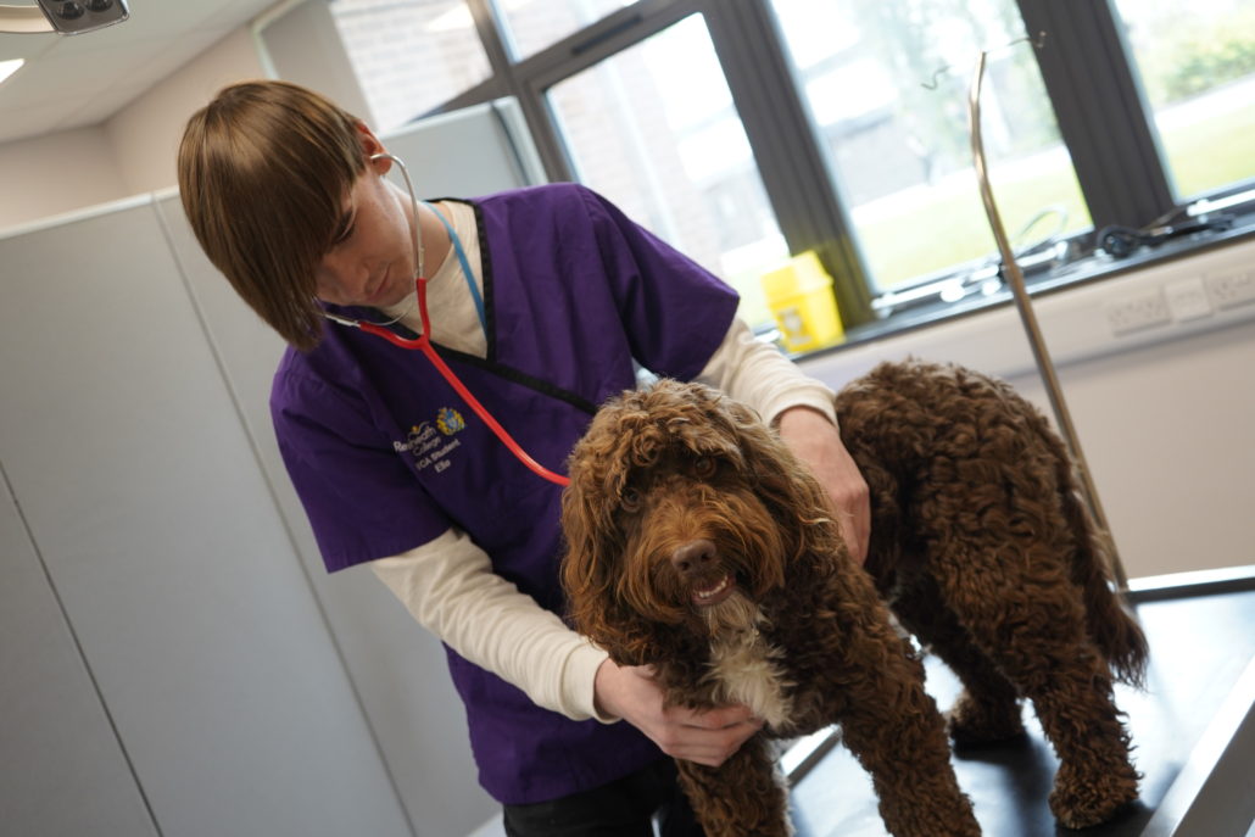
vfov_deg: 34.2
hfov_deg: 49.5
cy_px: 418
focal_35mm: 39
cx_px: 628
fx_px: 1360
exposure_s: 1/60
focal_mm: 39
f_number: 4
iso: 500
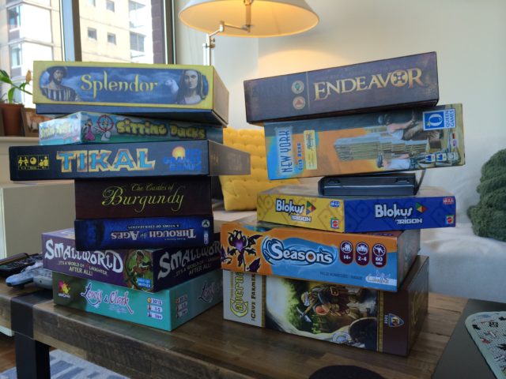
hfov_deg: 60.0
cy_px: 190
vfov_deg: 46.8
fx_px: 439
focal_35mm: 30
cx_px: 253
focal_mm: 4.12
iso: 40
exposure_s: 1/30
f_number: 2.2
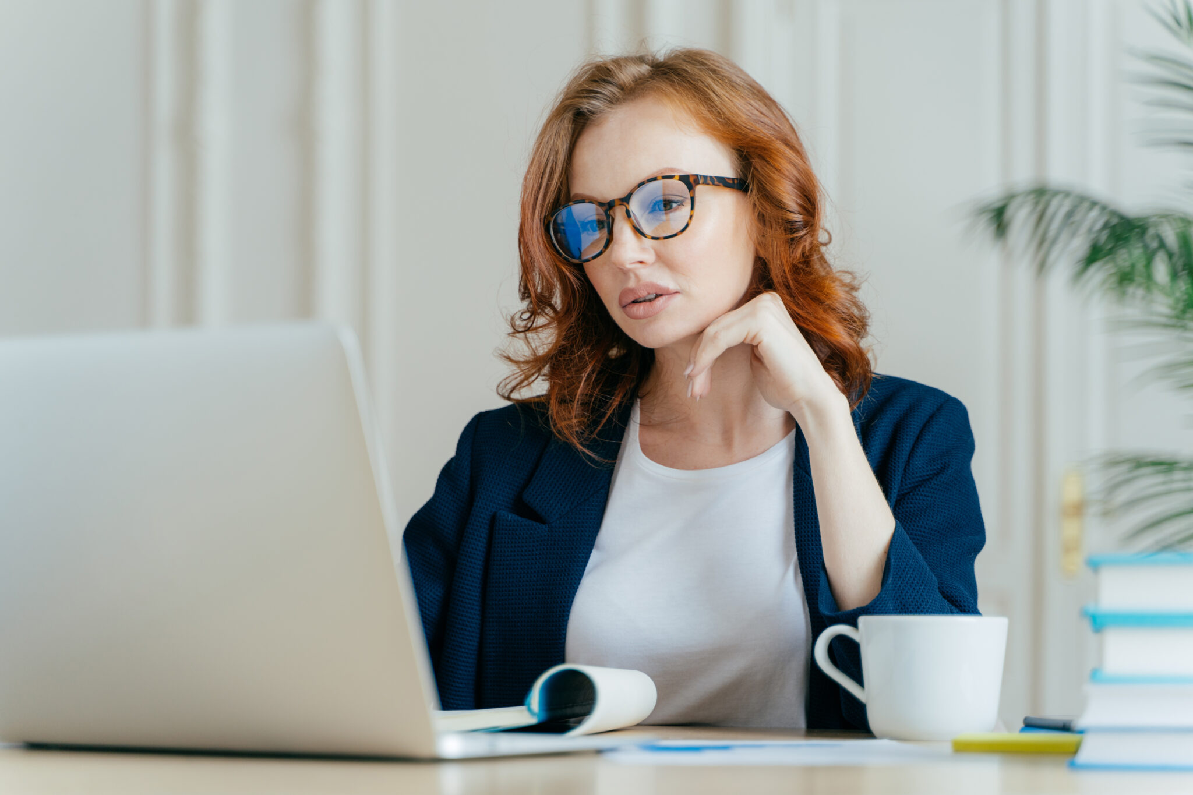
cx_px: 596
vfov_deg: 18.2
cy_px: 398
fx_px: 2485
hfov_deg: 27.0
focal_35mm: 75
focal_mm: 75
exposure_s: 1/200
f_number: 2.8
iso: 500
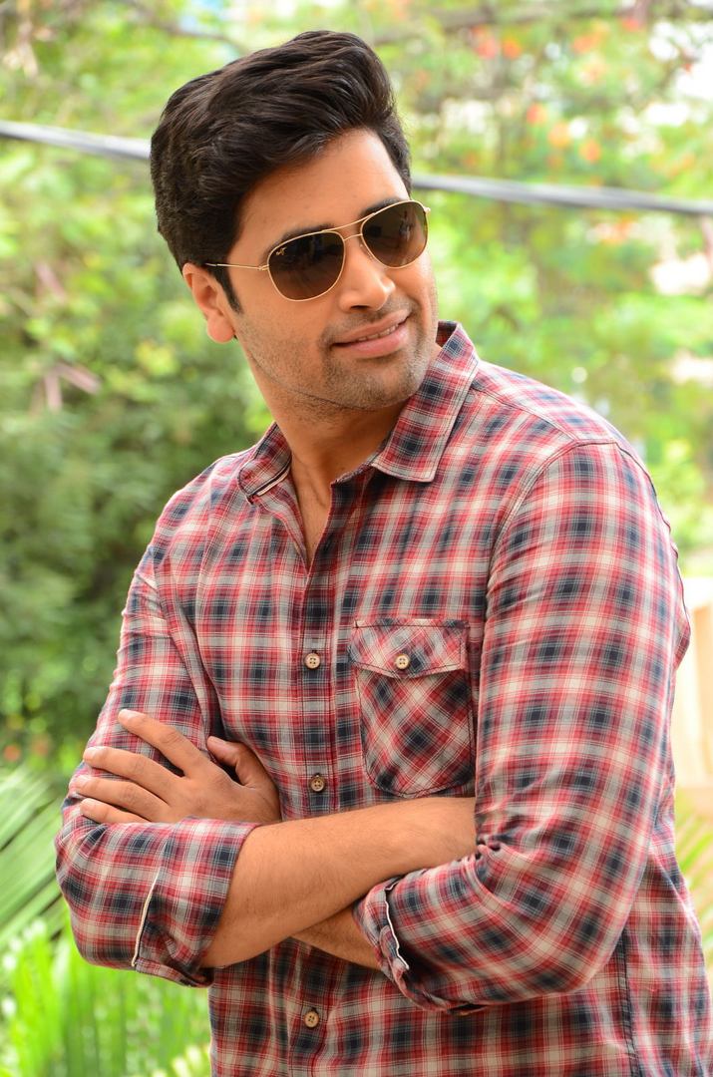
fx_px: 4701
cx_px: 356
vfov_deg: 13.1
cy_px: 538
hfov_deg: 8.7
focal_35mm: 158
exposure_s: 1/100
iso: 400
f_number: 6.3
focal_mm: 105
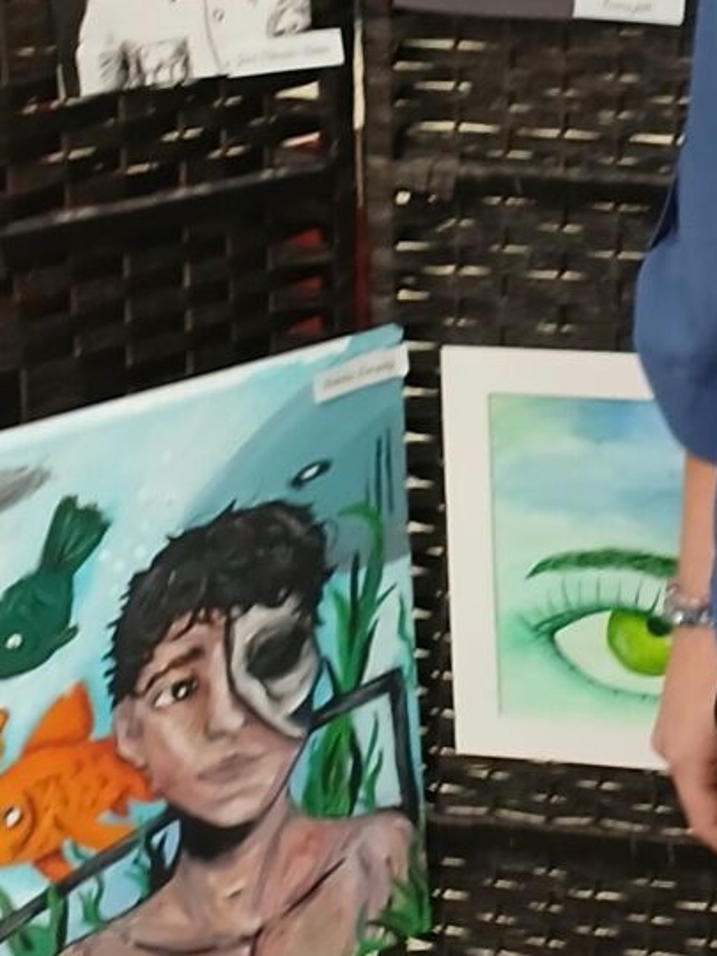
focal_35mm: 80
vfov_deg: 23.4
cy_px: -4
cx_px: 679
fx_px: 2209
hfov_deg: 18.1
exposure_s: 1/24
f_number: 1.8
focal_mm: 3.98
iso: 250
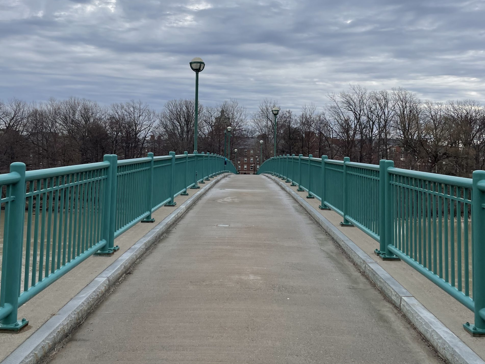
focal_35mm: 35
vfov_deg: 40.4
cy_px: 138
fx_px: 490
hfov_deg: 52.6
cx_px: 241
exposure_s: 1/2506
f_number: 1.6
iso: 32
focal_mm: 4.2
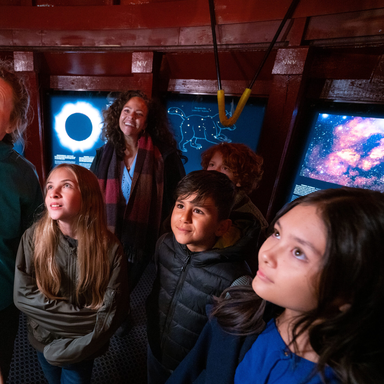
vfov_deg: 72.1
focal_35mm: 21
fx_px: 264
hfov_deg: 67.1
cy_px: 193
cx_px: 91
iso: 5000
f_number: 4
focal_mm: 16
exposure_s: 1/125
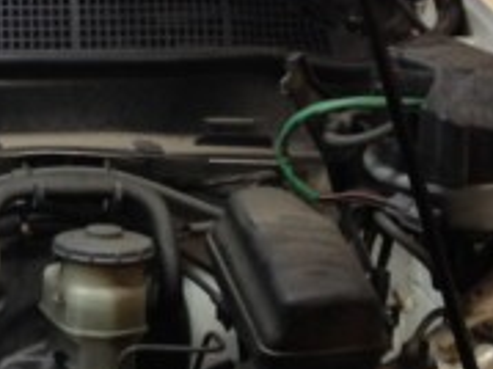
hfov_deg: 10.1
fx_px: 2690
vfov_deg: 7.8
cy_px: 366
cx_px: -297
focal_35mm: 189
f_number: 2.4
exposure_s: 1/20
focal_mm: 4.13
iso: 64
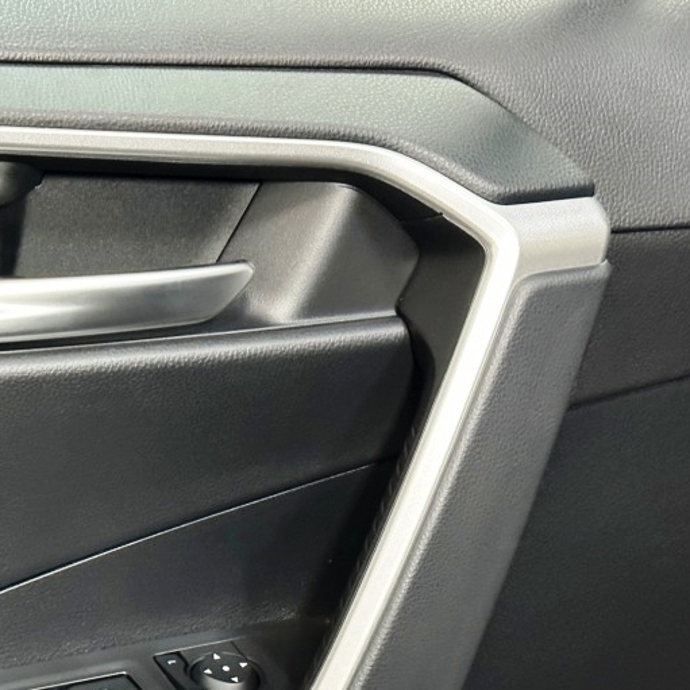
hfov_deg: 20.0
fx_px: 1917
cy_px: 504
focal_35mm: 85
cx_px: 70
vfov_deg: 20.3
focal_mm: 6.86
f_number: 1.78
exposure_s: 1/30
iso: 640
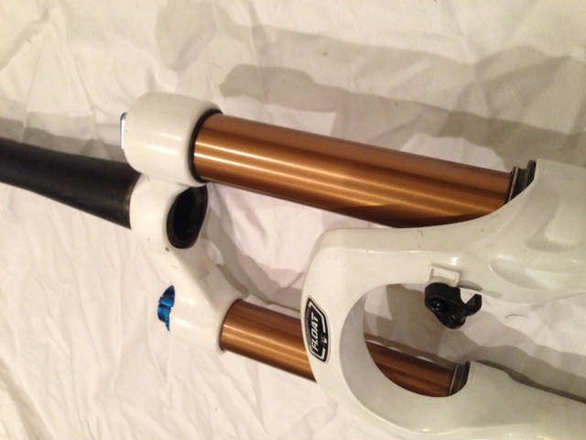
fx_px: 559
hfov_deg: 55.4
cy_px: 220
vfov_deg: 42.9
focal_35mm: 33
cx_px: 293
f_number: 2.4
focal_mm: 4.13
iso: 320
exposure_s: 1/20
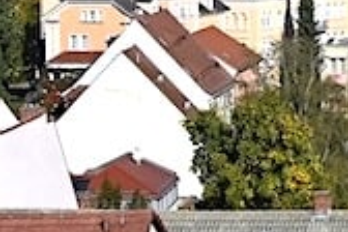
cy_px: -45
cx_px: 872
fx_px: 2900
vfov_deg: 4.6
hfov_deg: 6.5
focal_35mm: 300
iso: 400
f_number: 14
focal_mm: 42
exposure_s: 1/800
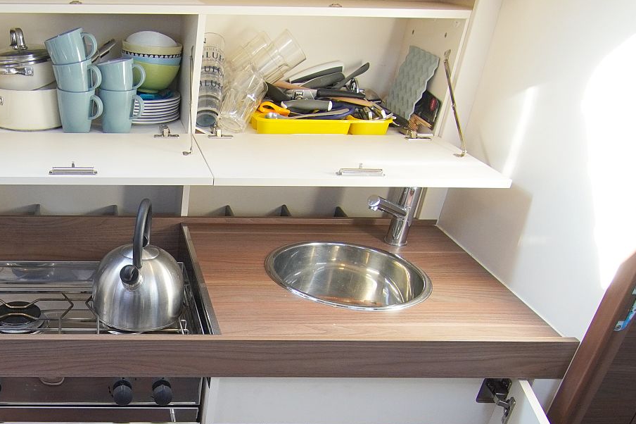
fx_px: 619
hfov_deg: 50.3
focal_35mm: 35
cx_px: 107
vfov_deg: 36.1
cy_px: 359
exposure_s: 1/100
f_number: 5
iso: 640
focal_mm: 11
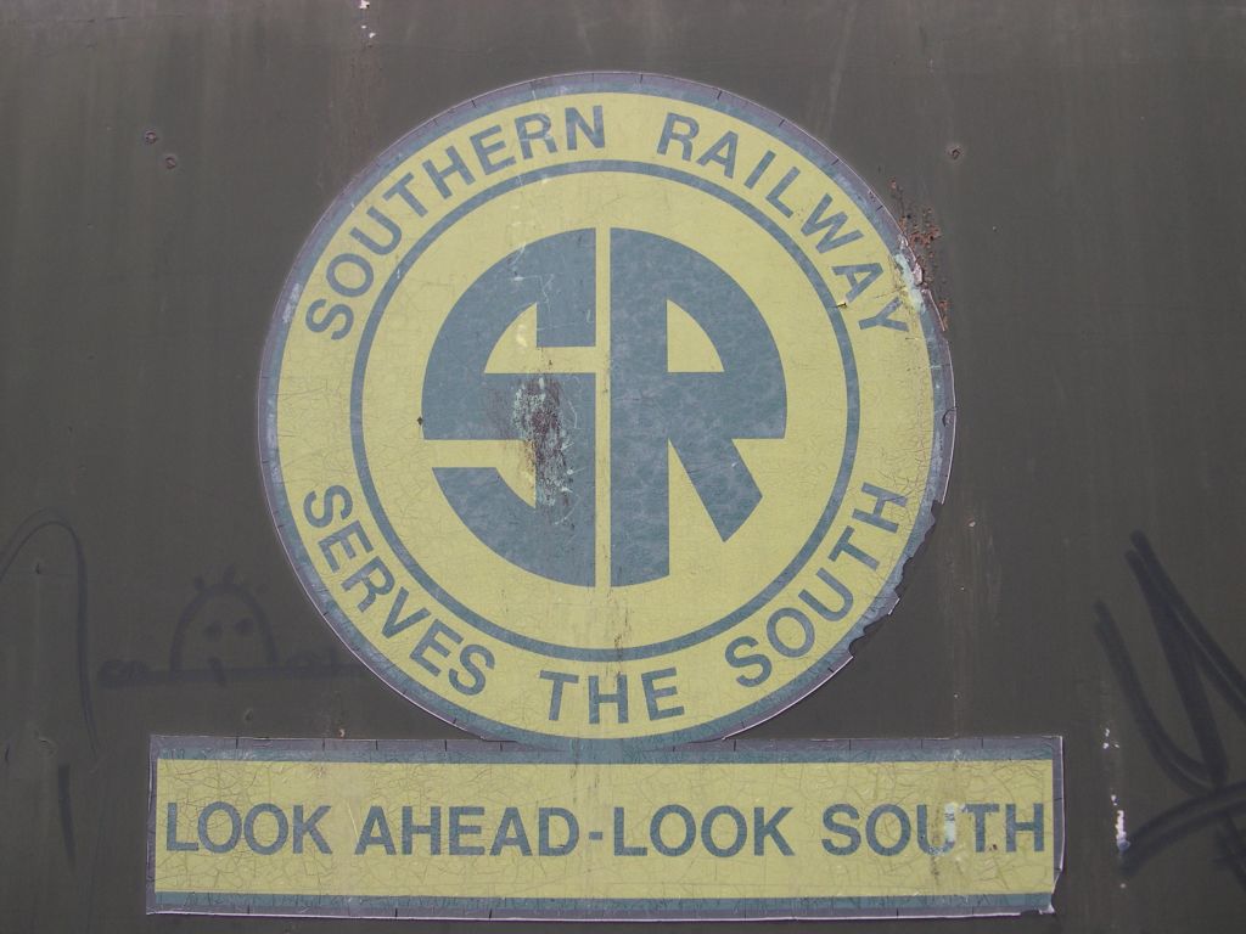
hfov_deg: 49.0
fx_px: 1368
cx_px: 623
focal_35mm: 38
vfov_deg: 37.7
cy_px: 467
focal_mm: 8
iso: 100
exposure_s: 1/322
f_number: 2.8
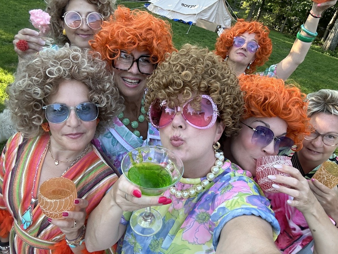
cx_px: 169
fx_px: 225
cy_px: 127
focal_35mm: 23
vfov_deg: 58.9
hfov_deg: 73.9
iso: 50
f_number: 1.9
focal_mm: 2.69
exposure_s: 1/121
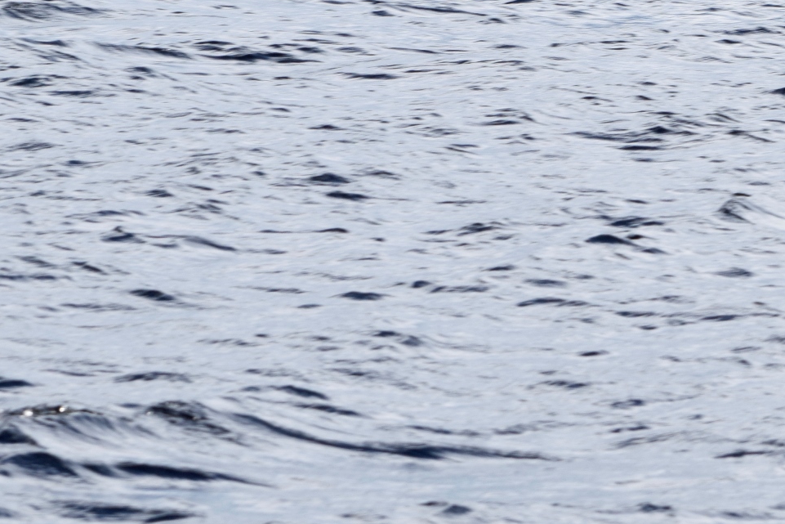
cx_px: 731
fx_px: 7022
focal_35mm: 322
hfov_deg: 6.4
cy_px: -74
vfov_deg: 4.3
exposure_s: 1/400
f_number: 10
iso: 200
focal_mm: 86
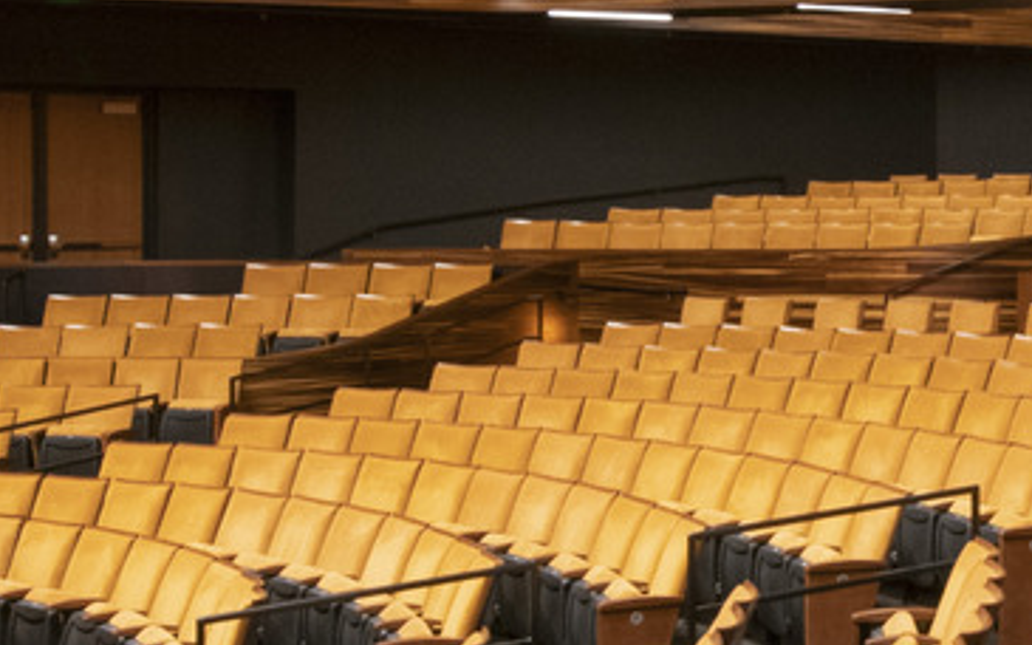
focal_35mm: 86
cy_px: 197
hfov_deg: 22.2
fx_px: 2418
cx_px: 1244
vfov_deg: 15.1
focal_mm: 14
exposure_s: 3
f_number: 11
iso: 400
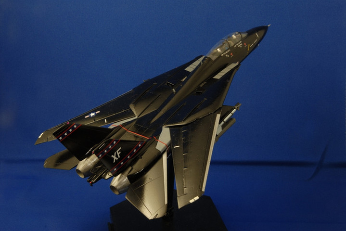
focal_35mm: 60
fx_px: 577
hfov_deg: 33.4
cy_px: 116
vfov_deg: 22.6
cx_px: 173
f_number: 20
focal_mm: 40
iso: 100
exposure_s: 13
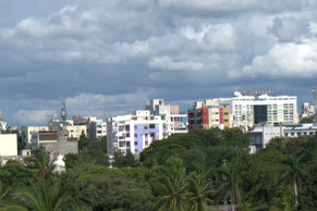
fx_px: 1453
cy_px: 215
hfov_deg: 12.5
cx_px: 163
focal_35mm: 165
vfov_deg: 8.3
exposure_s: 1/250
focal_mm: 32
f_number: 8
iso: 110
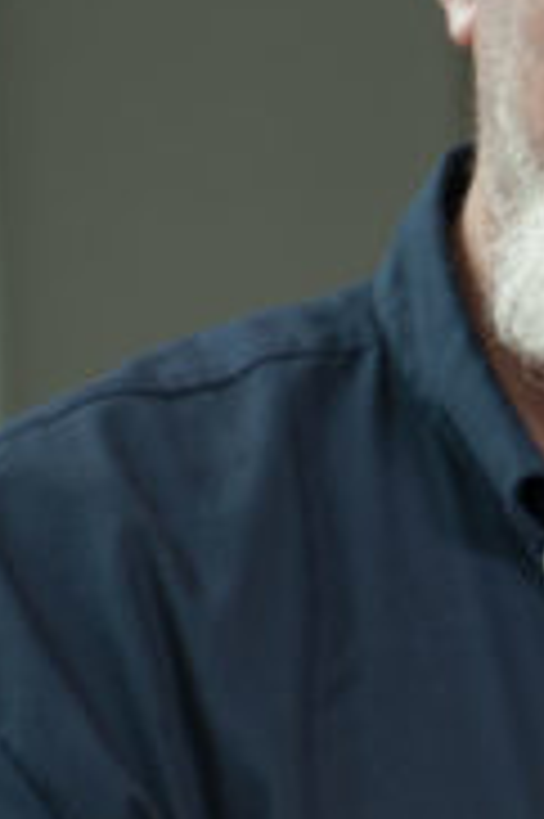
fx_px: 13398
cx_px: 841
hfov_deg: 2.3
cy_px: 680
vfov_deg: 3.5
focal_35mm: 590
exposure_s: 1/160
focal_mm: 105
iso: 200
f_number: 2.8
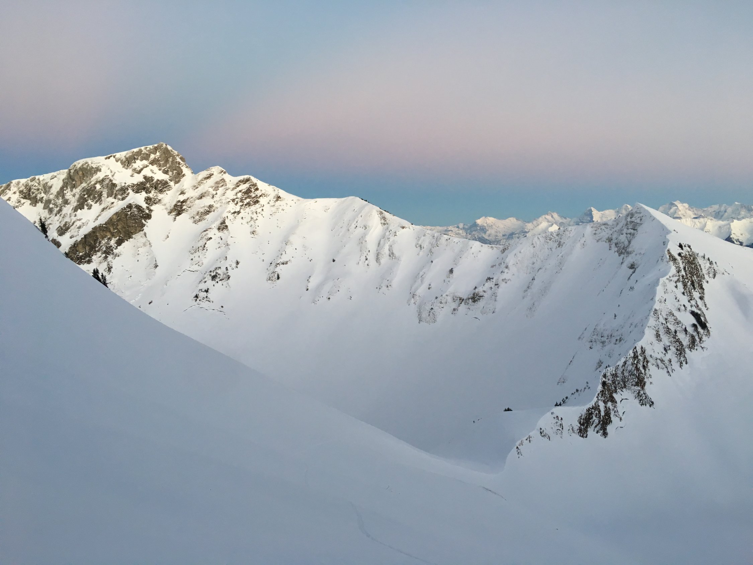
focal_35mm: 29
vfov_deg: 48.2
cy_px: 282
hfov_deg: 61.7
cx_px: 376
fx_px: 631
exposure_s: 1/33
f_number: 2.2
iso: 64
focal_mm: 4.15
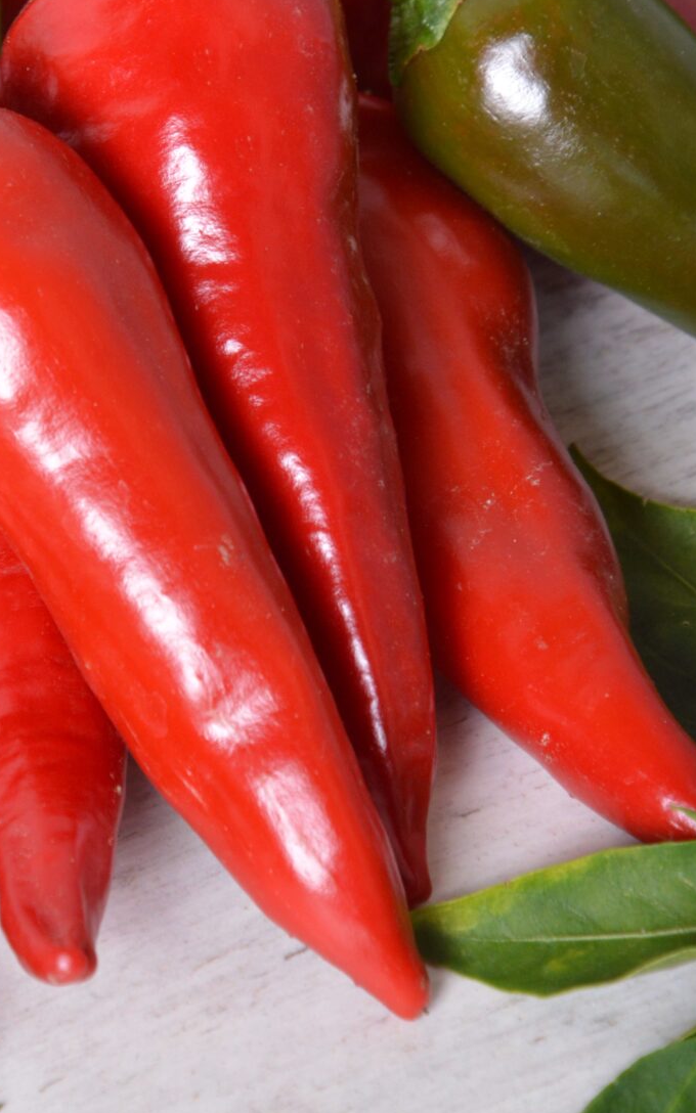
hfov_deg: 4.3
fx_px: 9164
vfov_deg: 6.9
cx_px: 12
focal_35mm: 302
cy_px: 169
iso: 400
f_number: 9
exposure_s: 1/160
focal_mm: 105
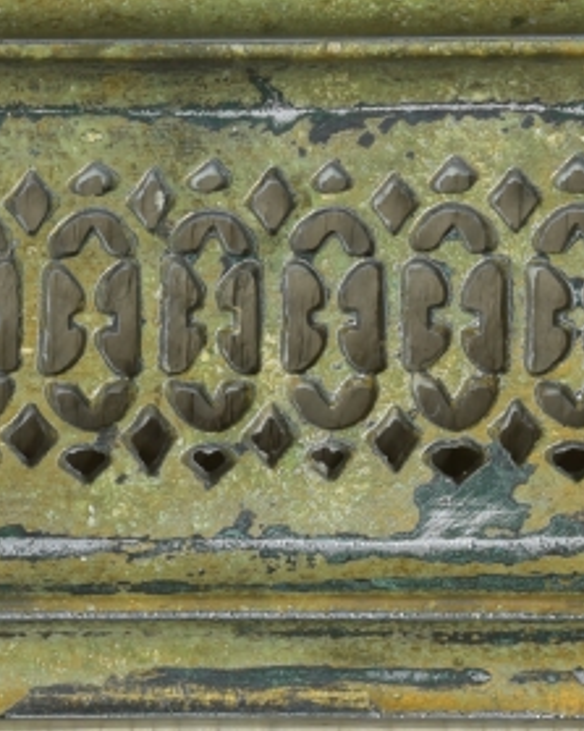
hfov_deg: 7.0
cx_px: 241
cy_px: 800
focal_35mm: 222
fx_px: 4799
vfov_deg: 8.6
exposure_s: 1/125
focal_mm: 55
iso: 1000
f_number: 8
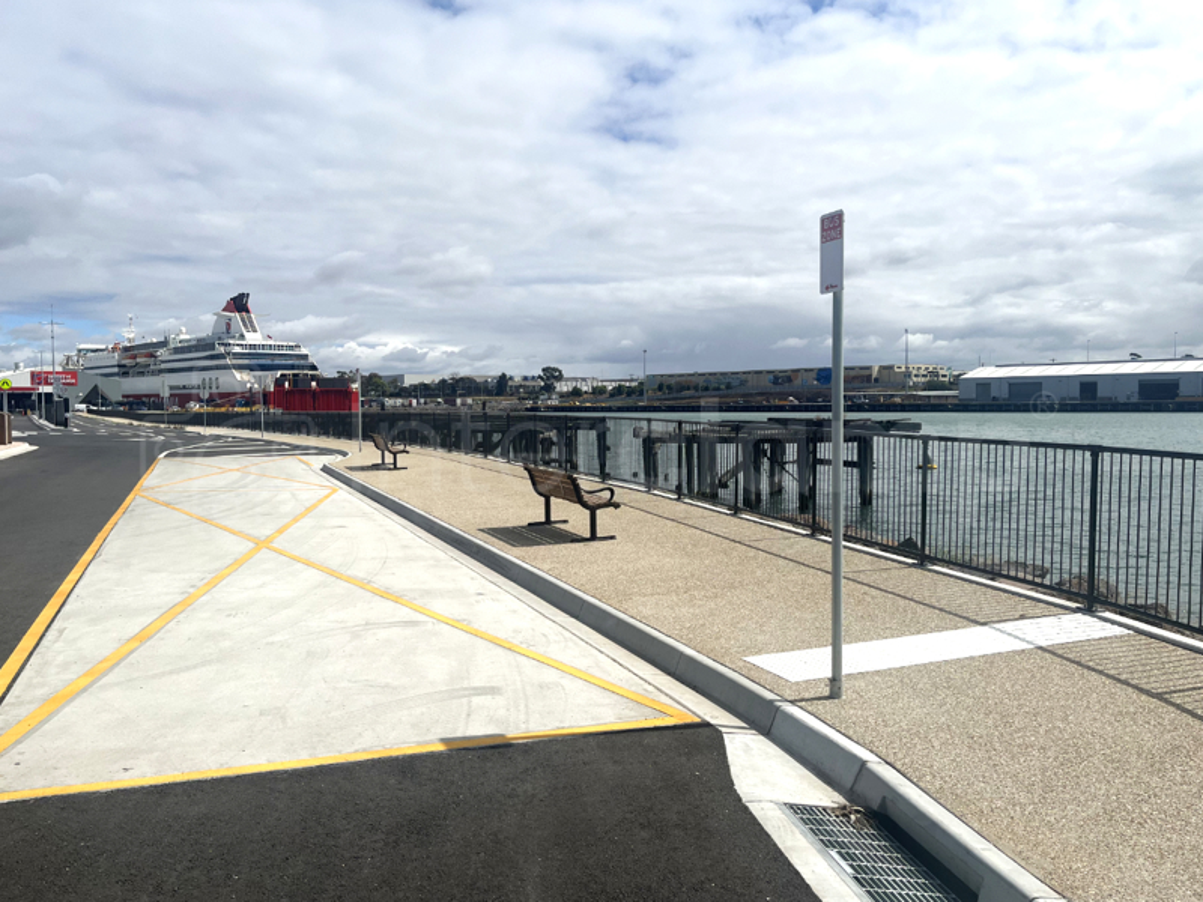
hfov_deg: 67.3
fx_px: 904
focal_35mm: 26
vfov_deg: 53.1
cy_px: 451
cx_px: 602
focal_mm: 5.1
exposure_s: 1/8403
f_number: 1.6
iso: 50
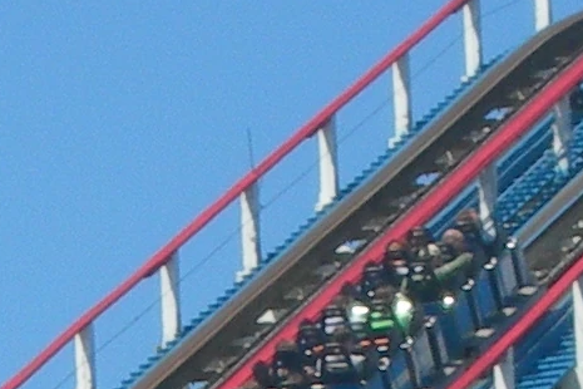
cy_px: 999
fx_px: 12679
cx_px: -29
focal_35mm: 783
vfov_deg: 1.7
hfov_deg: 2.6
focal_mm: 23.4
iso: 50
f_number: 8.2
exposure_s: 1/159
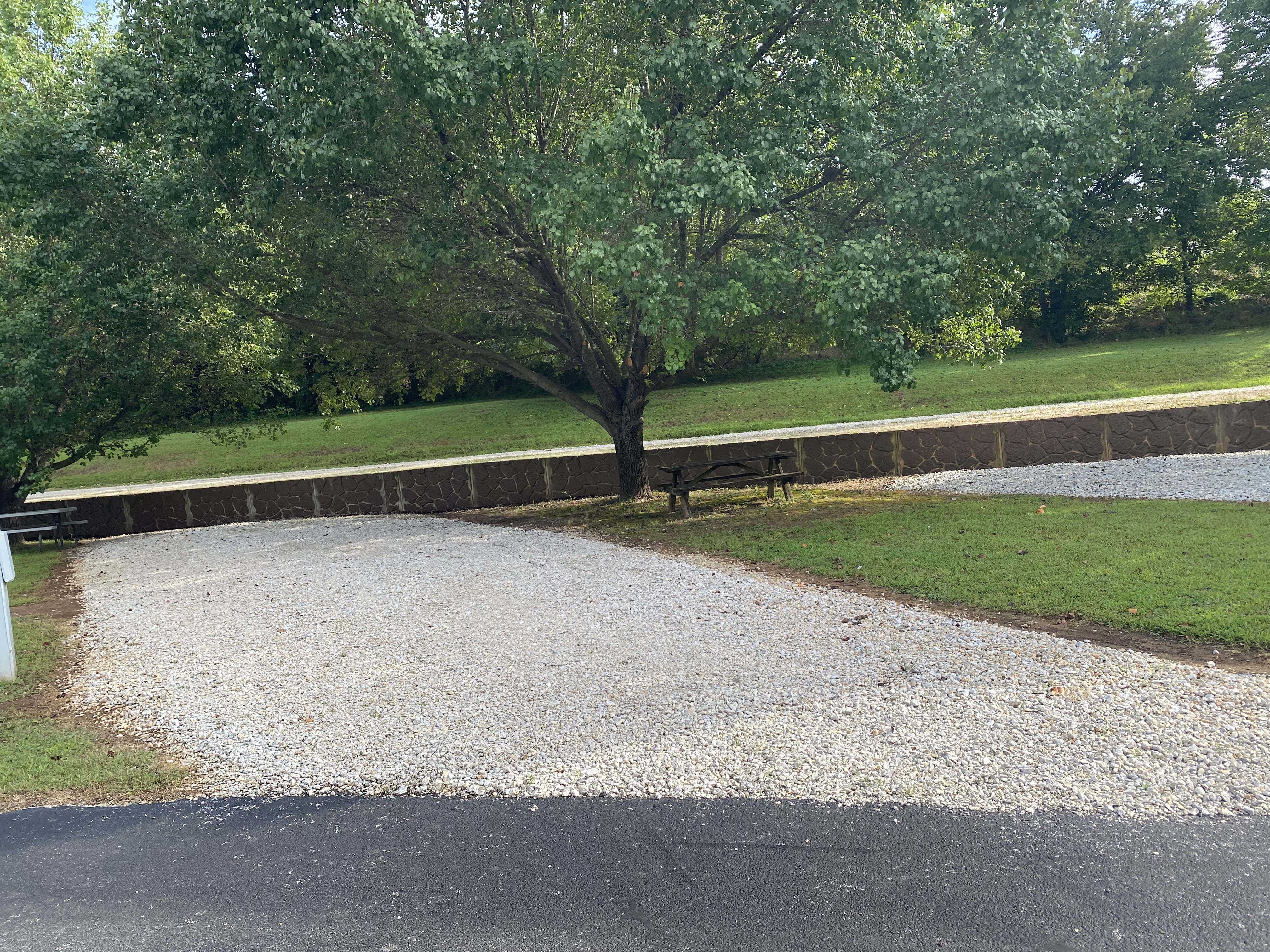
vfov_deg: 53.1
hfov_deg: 67.3
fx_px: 954
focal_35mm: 26
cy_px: 476
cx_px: 635
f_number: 1.8
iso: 32
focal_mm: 4.25
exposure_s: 1/816
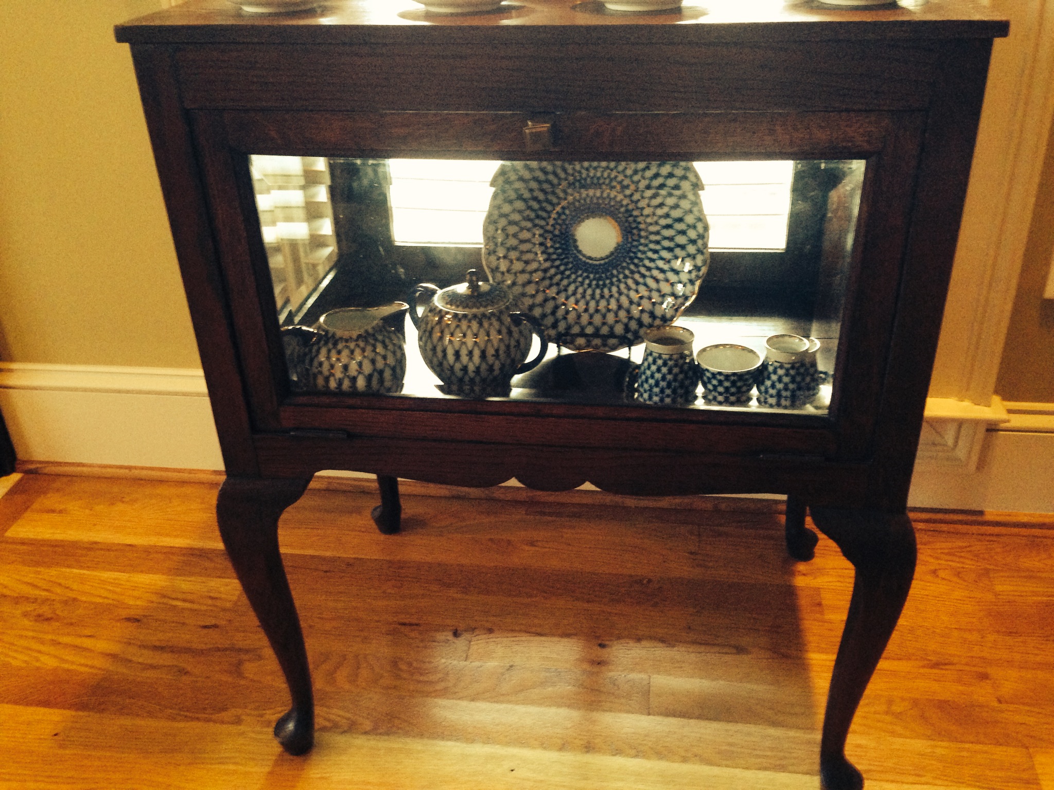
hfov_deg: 55.4
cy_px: 395
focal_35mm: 33
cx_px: 527
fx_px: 1005
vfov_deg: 42.9
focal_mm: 4.12
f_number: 2.4
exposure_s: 1/15
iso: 400
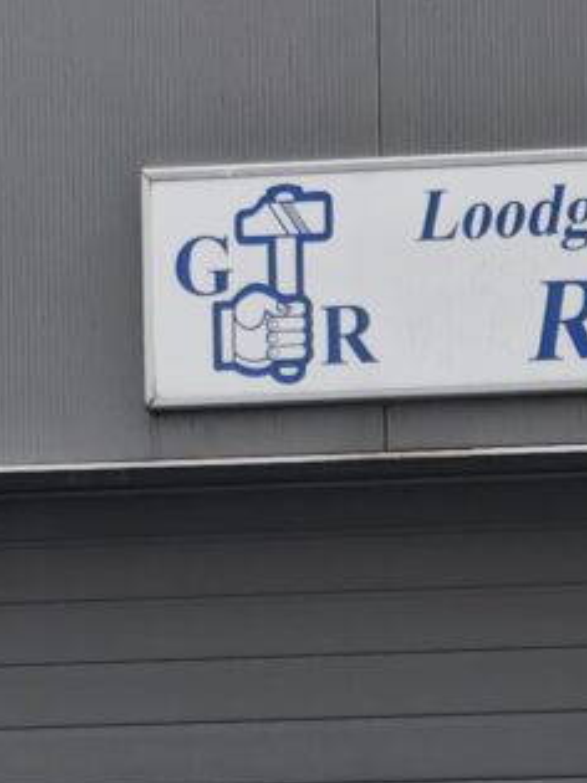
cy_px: 117
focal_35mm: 780
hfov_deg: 1.9
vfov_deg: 2.5
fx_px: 17648
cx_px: -1249
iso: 50
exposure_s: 1/873
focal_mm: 19.4
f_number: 2.5
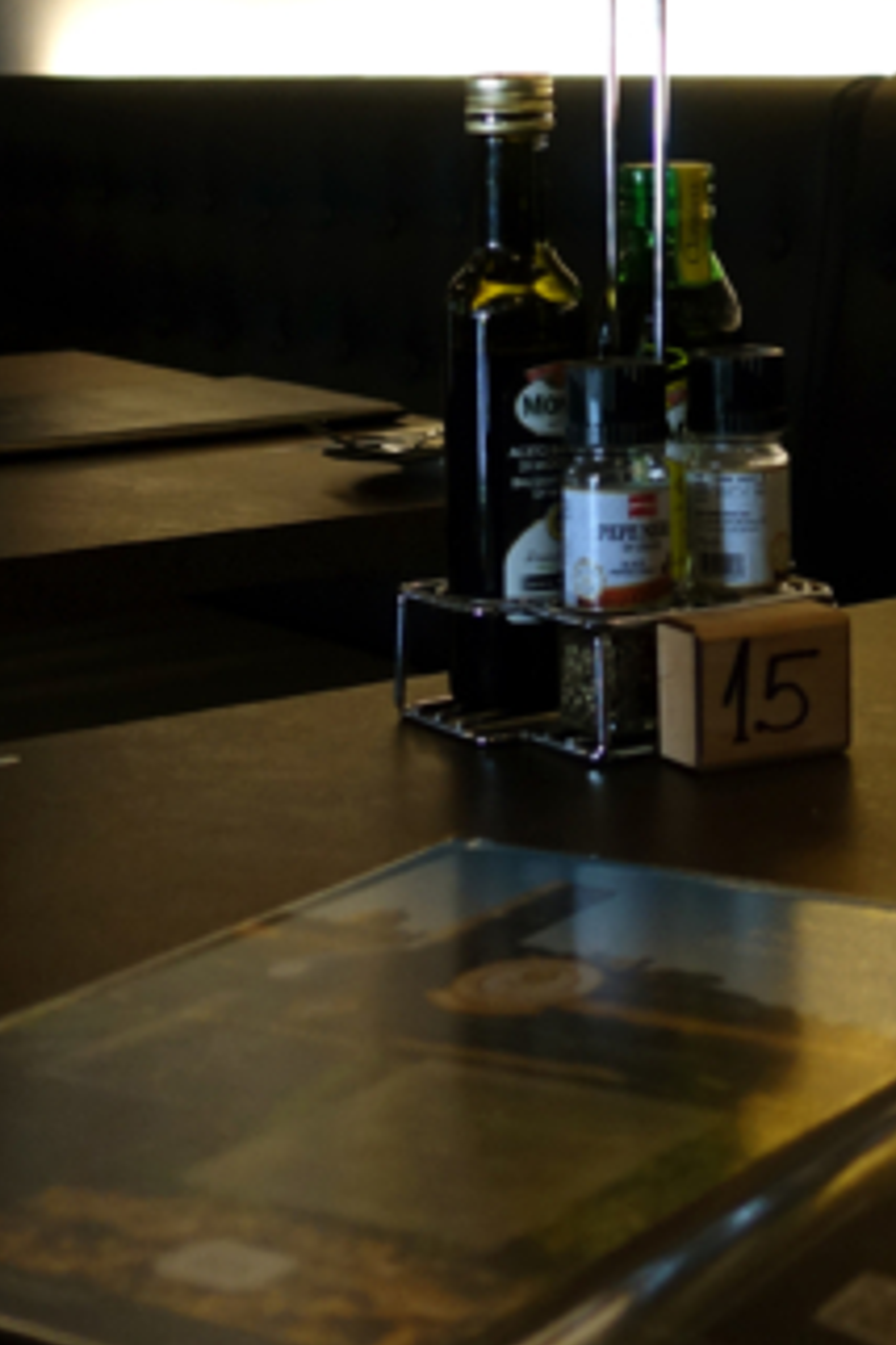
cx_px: 831
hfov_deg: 17.4
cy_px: -189
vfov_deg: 24.3
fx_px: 2874
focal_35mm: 77
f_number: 1.8
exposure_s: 1/30
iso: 250
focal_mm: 8.8
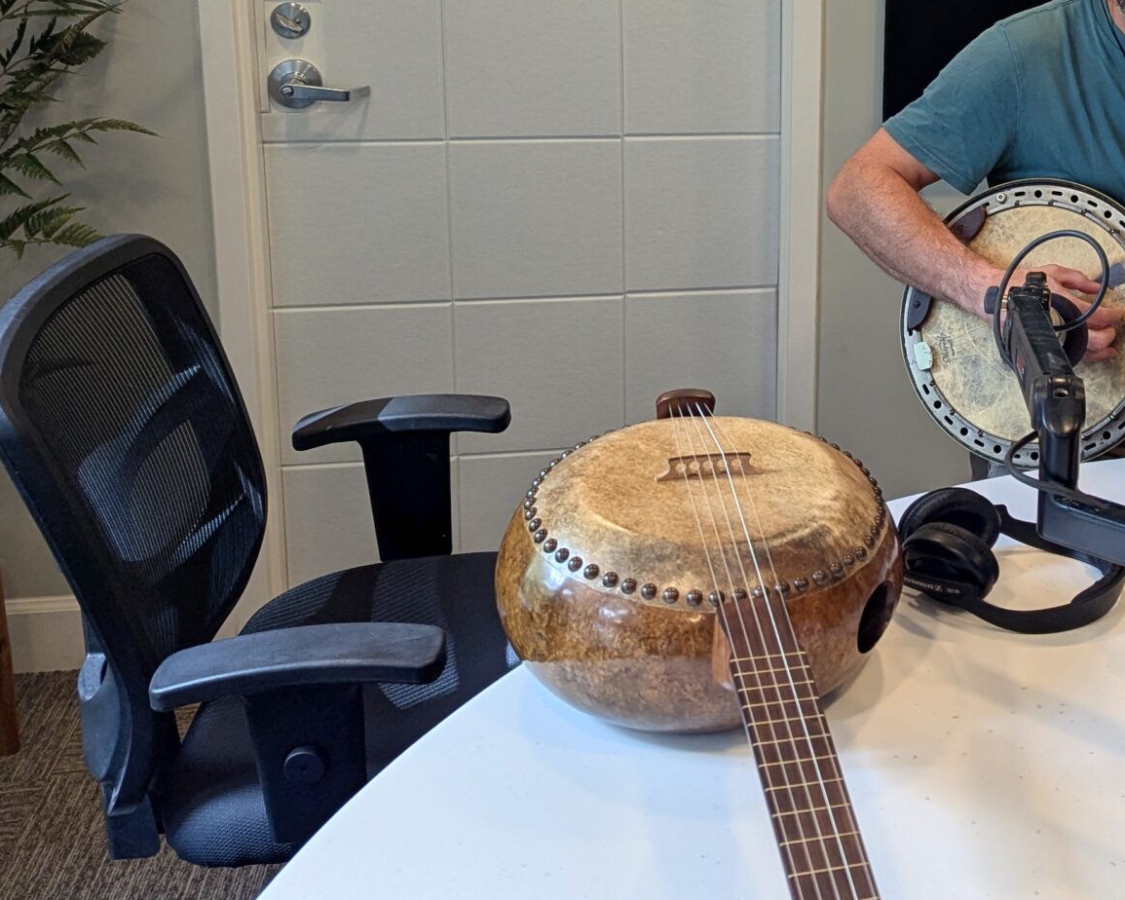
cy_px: 90
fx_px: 1731
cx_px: 1073
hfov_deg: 33.5
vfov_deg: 28.0
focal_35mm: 52
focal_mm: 6.81
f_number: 1.85
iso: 93
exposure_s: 1/120
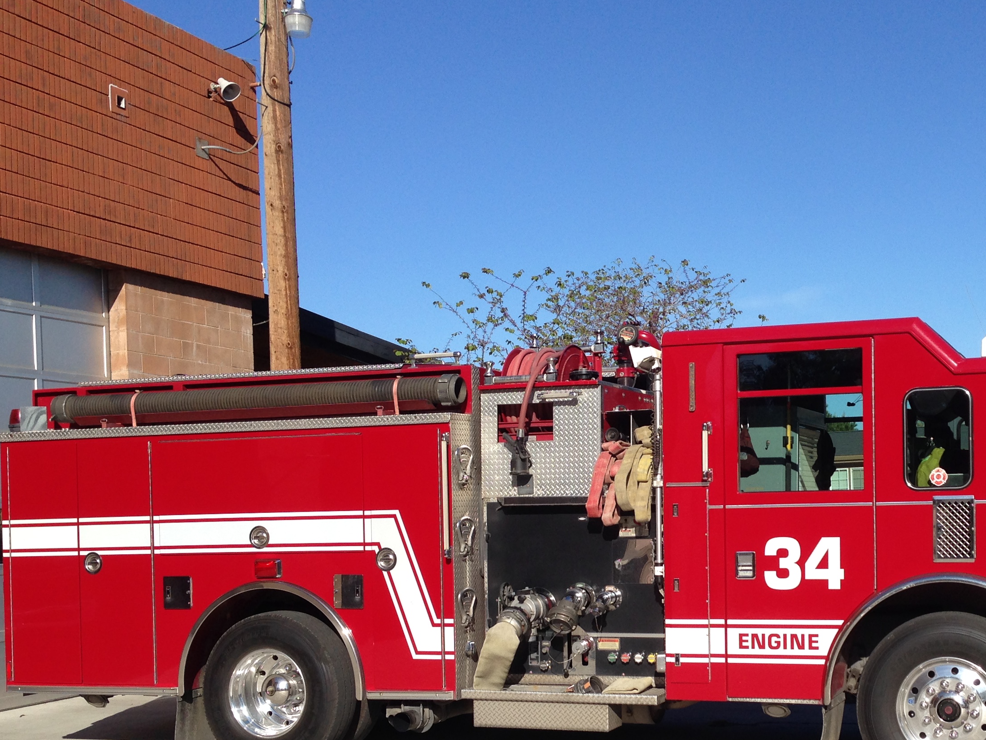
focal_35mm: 49
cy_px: 520
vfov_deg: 29.4
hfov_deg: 38.2
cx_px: 708
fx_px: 1396
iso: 50
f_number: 2.4
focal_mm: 4.12
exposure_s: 1/1506
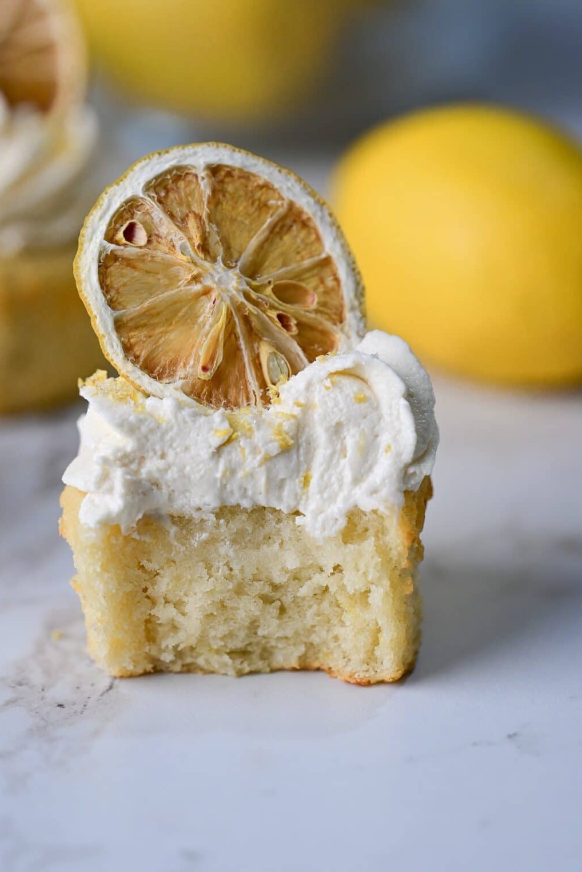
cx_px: 290
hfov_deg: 8.7
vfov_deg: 13.0
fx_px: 3842
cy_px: 434
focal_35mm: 159
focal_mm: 105
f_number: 3
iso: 560
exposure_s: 1/160
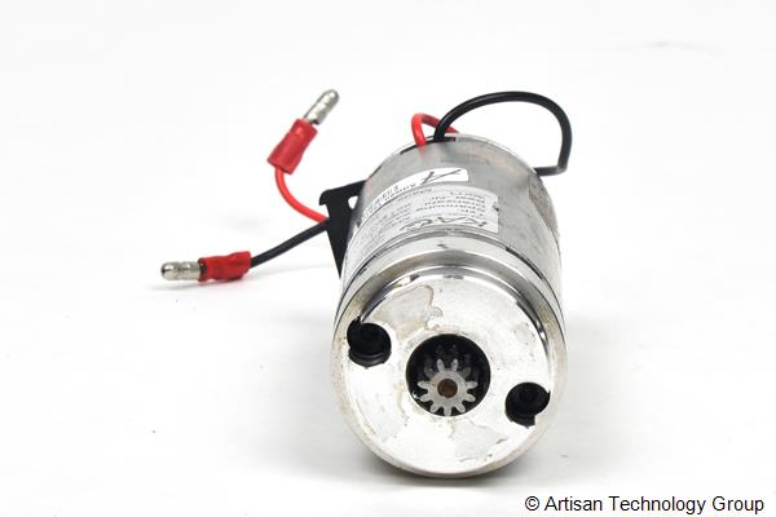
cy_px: 258
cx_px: 388
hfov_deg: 24.6
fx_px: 1778
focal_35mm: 82
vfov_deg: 16.6
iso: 200
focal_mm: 55
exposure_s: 1/200
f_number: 13
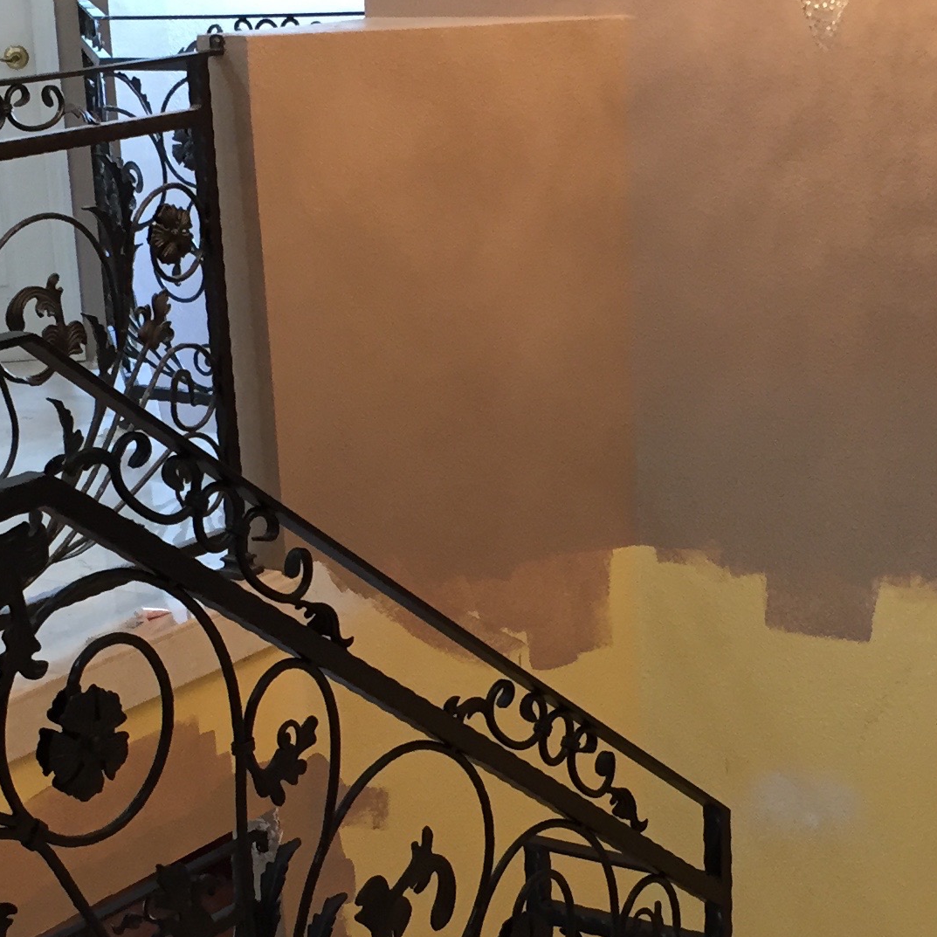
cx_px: 484
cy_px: 599
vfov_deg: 22.1
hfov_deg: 22.2
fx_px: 2389
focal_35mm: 78
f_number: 2.2
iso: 100
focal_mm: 4.15
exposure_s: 1/30
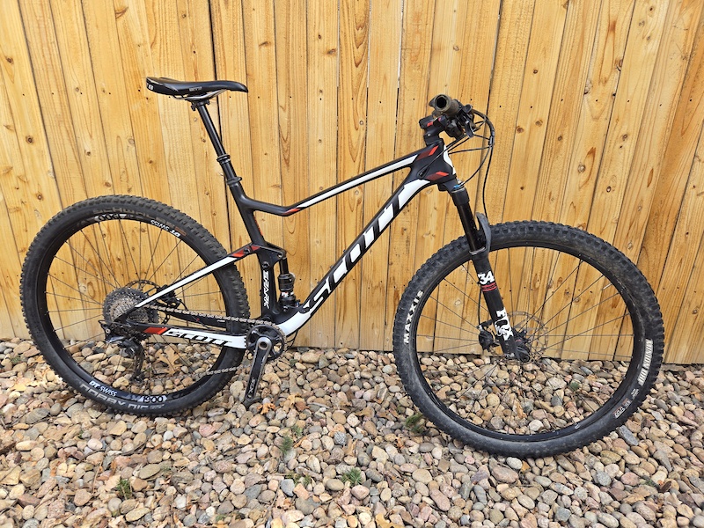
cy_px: 264
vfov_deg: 58.9
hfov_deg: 73.9
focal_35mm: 23
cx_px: 352
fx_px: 468
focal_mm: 5.4
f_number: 1.8
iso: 25
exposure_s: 1/233
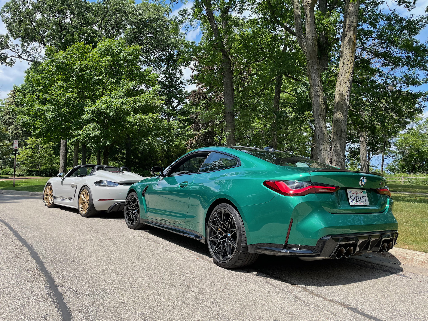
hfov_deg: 67.3
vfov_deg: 53.1
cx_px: 214
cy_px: 160
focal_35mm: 26
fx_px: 321
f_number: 1.6
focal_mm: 4.2
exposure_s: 1/1825
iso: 32
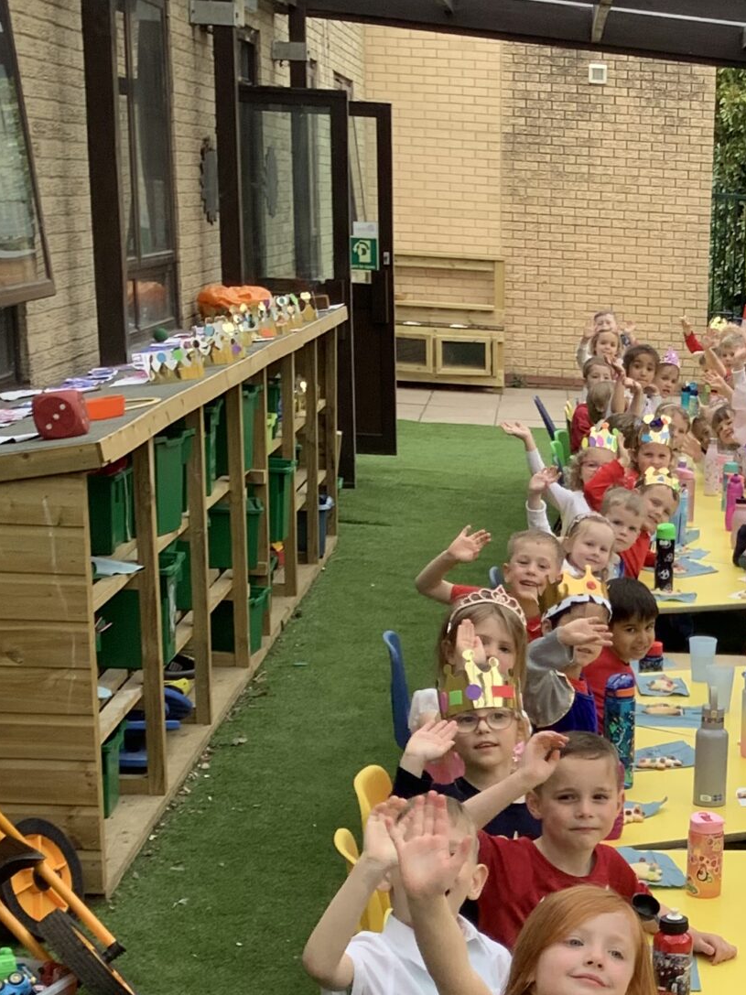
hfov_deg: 19.4
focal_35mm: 73
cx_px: 800
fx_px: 2098
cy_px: 863
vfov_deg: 26.0
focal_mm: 3.3
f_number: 2.4
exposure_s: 1/133
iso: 25
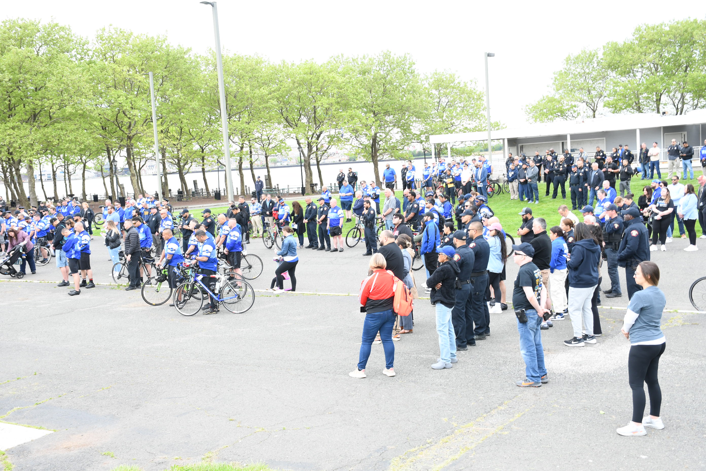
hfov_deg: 43.6
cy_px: 236
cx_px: 353
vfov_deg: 29.9
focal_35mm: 45
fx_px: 882
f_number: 7.1
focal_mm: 30
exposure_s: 1/320
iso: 400
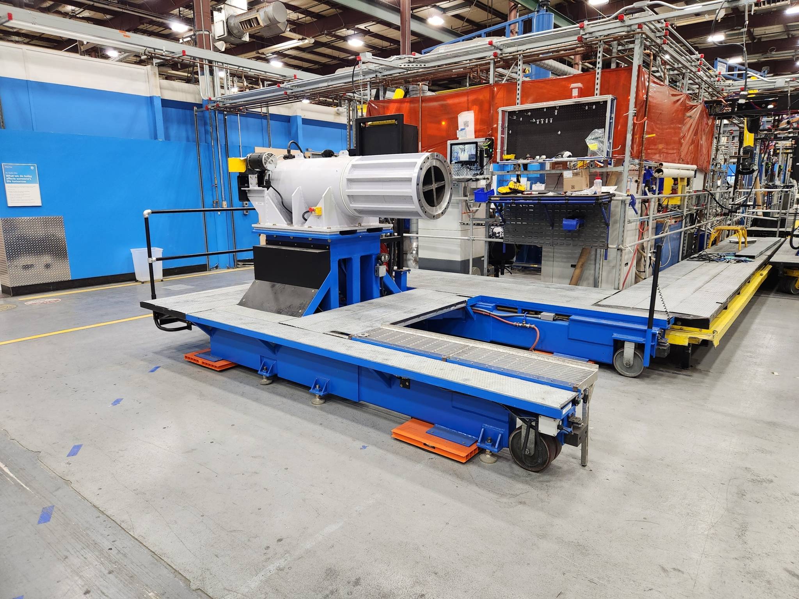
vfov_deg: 58.9
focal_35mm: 23
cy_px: 300
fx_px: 531
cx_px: 400
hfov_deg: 73.9
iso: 250
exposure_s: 1/120
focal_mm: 5.4
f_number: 1.8
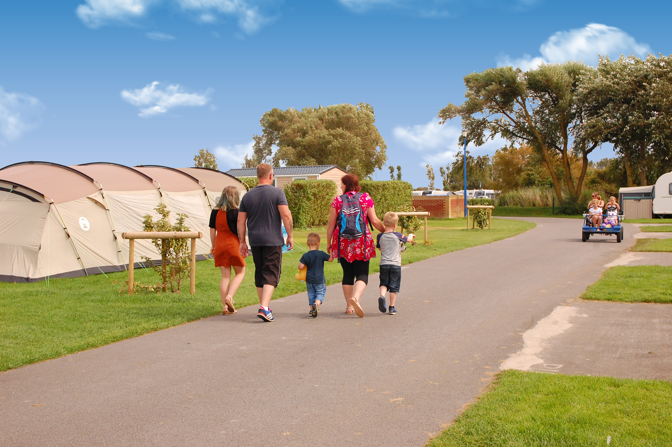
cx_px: 336
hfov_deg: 41.1
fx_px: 895
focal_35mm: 48
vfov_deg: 28.0
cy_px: 224
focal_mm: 32
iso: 800
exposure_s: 1/800
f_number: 9
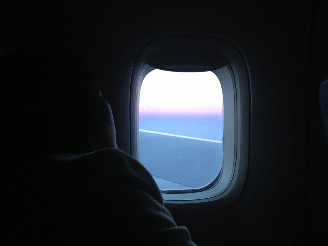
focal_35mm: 35
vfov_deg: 40.7
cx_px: 164
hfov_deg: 52.6
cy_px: 123
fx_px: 332
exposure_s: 1/20
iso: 250
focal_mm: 4.28
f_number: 2.4
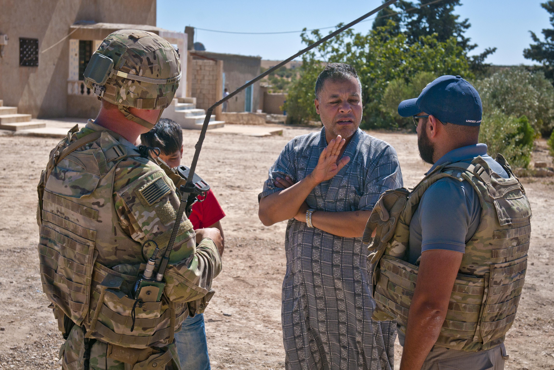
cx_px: 277
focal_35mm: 68
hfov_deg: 29.9
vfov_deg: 20.2
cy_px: 185
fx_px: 1039
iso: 200
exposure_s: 1/1600
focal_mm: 45
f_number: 7.1
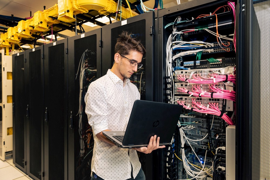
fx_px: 180
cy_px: 90
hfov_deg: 73.7
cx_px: 135
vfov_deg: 53.1
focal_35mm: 24
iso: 400
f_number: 4.5
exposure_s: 1/60
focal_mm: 24
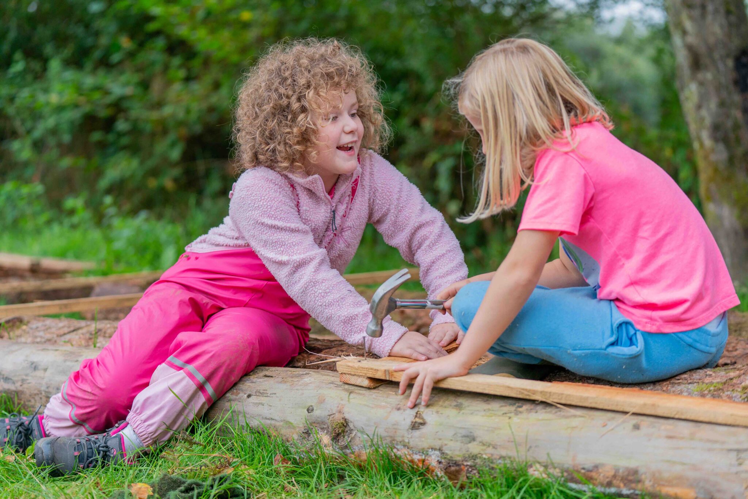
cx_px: 374
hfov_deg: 27.0
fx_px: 1558
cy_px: 250
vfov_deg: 18.2
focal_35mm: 75
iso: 400
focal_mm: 75
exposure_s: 1/1000
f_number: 2.8
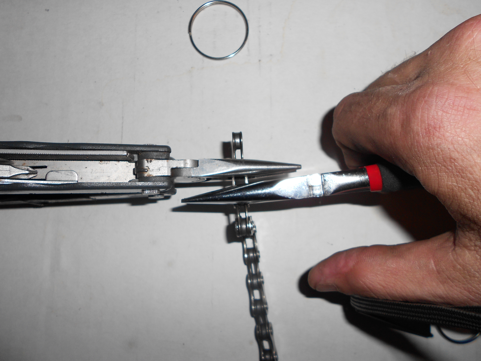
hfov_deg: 67.3
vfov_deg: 53.1
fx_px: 361
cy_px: 180
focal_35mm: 26
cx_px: 240
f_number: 8
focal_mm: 4.6
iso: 80
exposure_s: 1/25
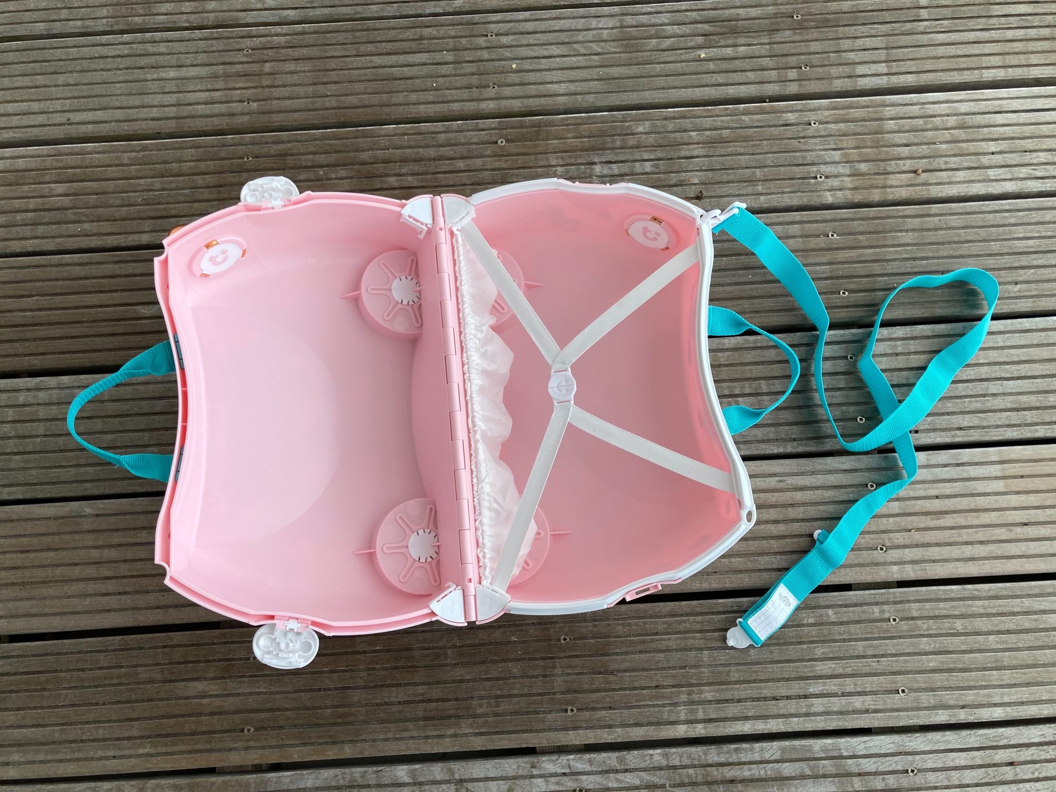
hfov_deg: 63.4
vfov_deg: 49.7
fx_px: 854
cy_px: 396
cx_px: 528
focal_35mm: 28
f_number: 1.8
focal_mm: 3.99
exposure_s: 1/274
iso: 20
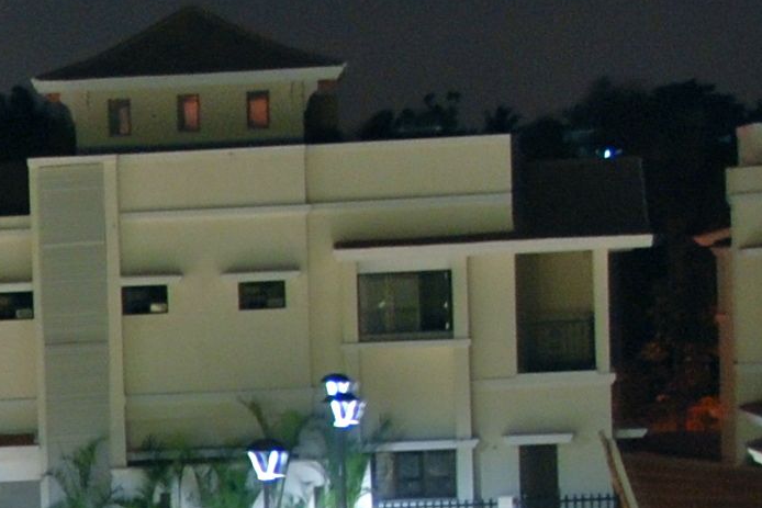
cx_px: -624
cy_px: 716
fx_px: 5500
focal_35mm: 260
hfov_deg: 7.7
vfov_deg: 5.3
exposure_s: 2.5
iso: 200
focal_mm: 31
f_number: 4.2
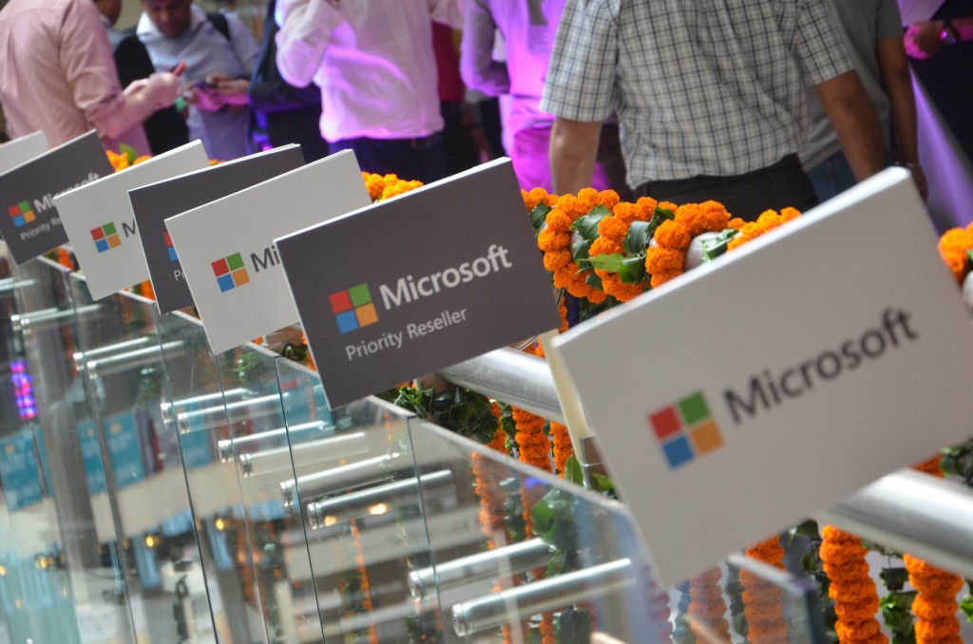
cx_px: 486
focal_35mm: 120
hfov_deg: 17.1
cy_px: 322
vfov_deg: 11.4
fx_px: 3236
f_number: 5.3
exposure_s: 1/125
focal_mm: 80
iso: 800
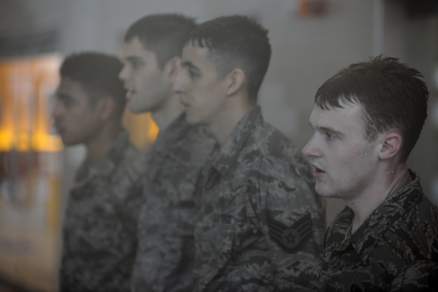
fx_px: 2190
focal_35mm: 180
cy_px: 146
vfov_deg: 7.6
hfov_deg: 11.4
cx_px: 219
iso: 800
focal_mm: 180
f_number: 4
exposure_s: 1/125
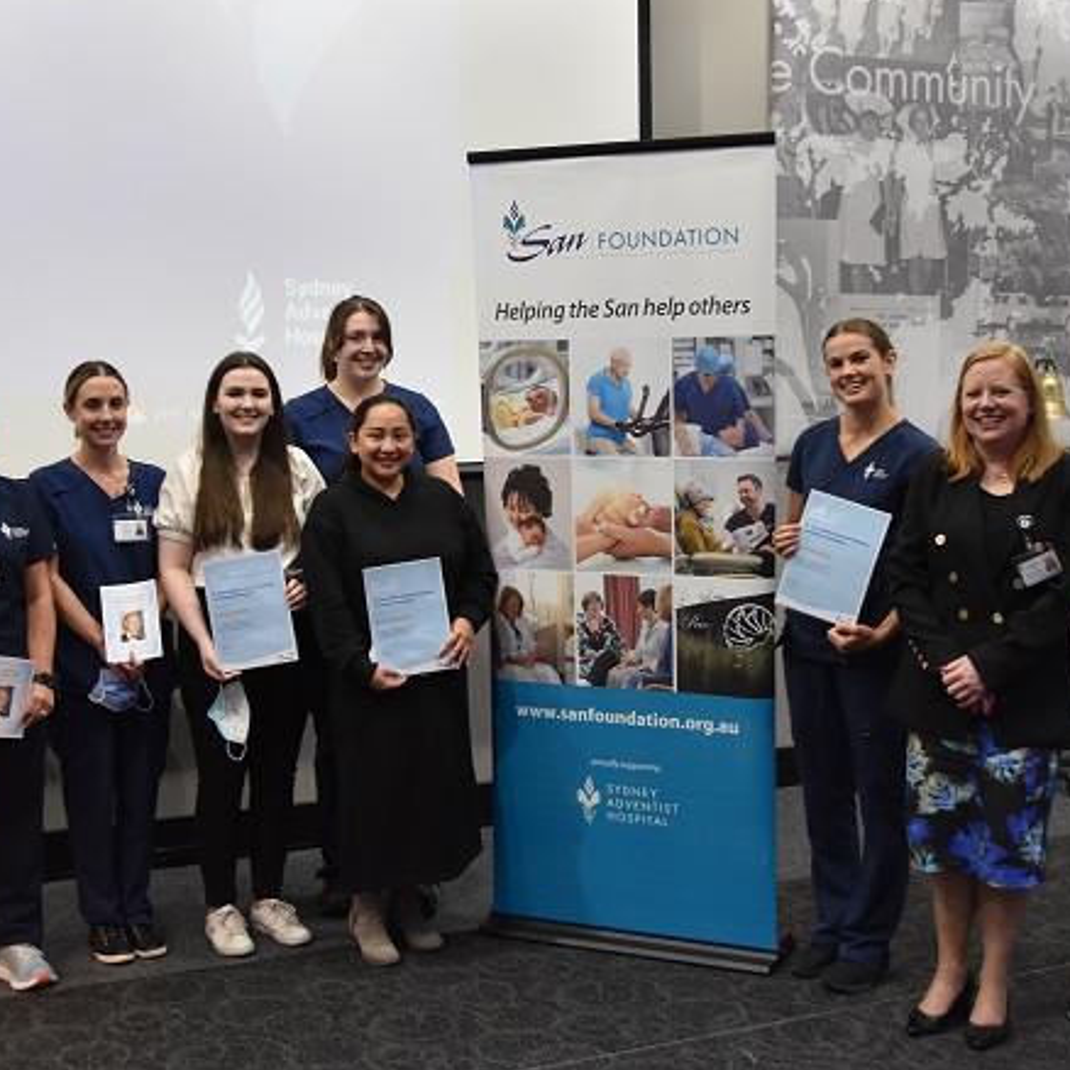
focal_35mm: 48
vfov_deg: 35.4
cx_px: 496
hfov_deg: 35.3
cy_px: 557
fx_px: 1679
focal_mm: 22
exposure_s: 1/60
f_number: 4
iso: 1250
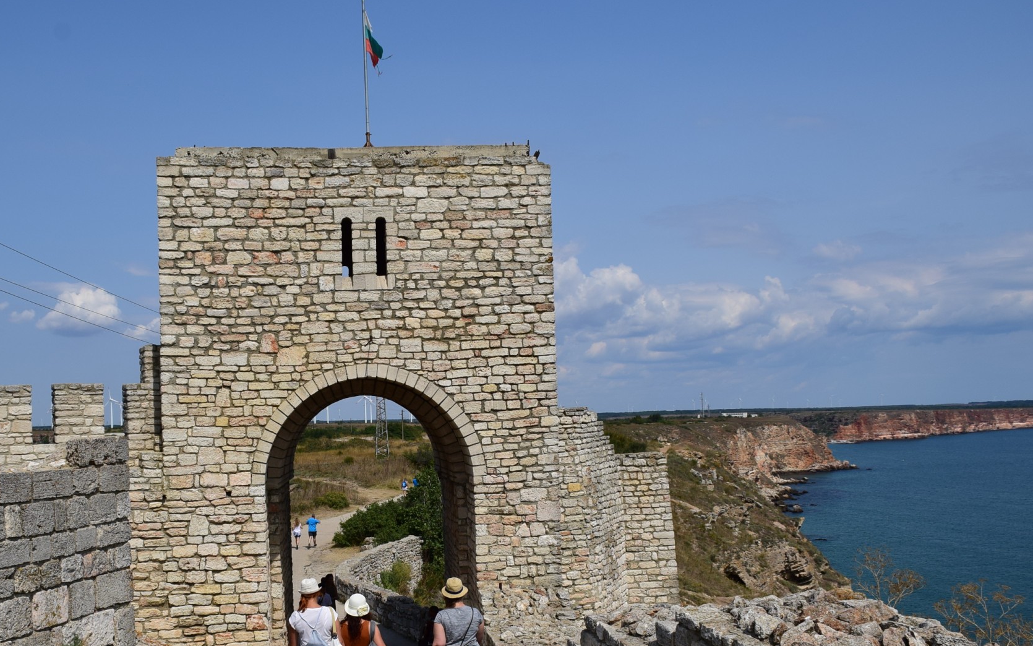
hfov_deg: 52.2
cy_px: 402
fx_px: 1042
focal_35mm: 37
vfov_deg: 34.3
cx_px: 393
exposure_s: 1/400
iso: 100
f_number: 10
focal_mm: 18
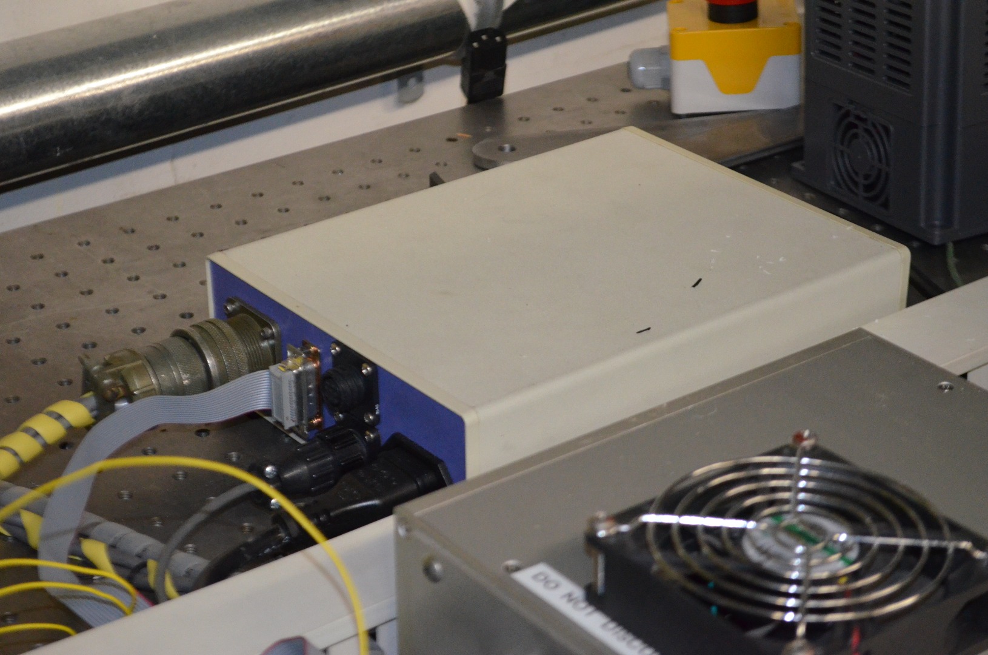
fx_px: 2260
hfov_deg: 24.7
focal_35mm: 82
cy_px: 328
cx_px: 494
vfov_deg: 16.5
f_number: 5.6
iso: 3200
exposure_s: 1/60
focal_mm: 55
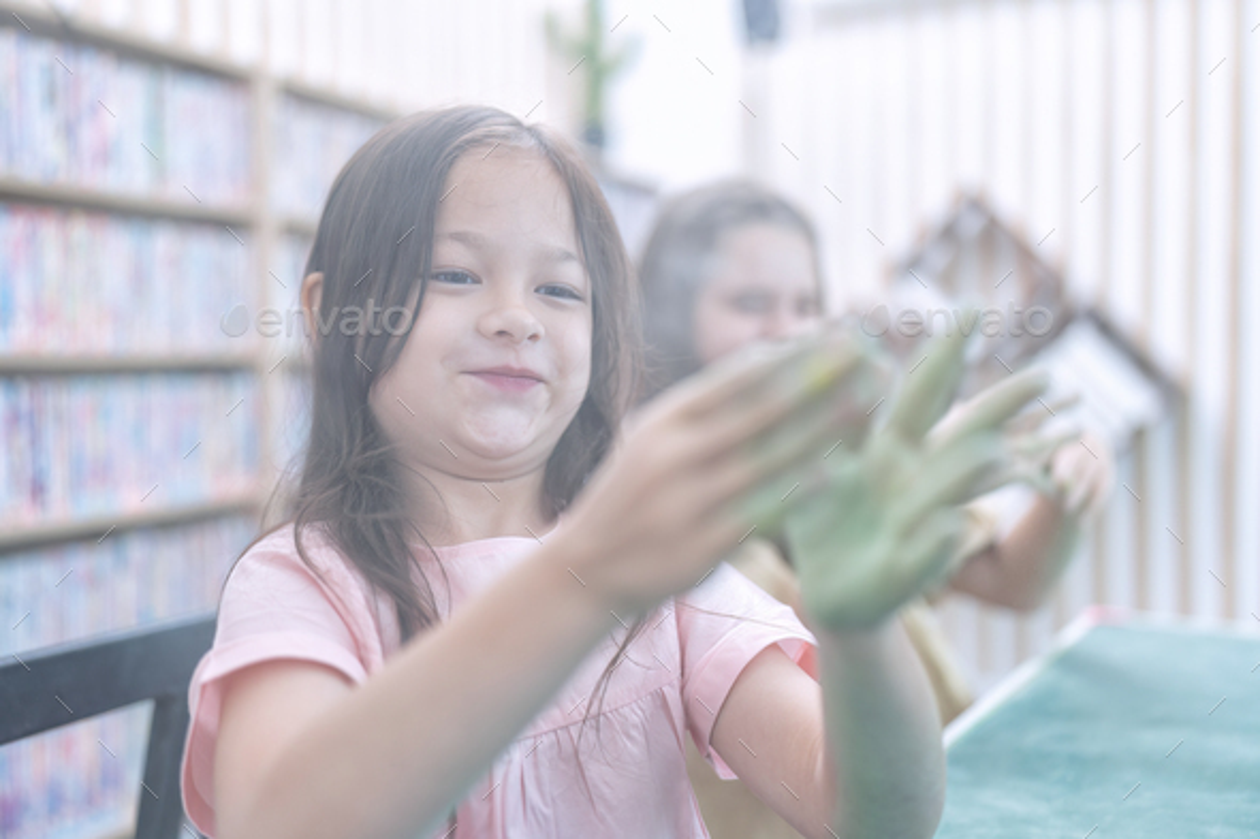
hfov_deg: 54.4
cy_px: 420
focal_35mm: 35
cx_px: 630
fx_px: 1225
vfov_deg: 37.8
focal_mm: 35
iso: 320
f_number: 1.4
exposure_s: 1/320
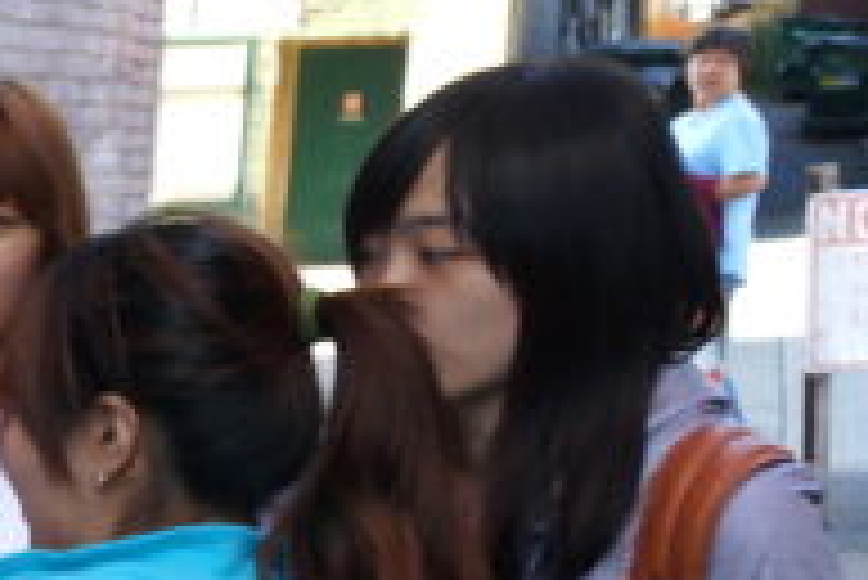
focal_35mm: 127
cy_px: 895
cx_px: -1336
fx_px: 3064
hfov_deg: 12.2
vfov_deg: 10.4
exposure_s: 1/60
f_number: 4
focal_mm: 16
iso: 100
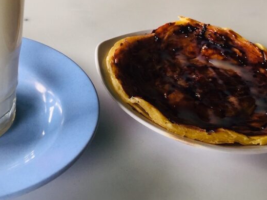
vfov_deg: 25.5
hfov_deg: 33.2
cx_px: 71
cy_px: 60
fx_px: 440
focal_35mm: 57
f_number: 2.2
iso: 32
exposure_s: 1/50
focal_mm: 4.15
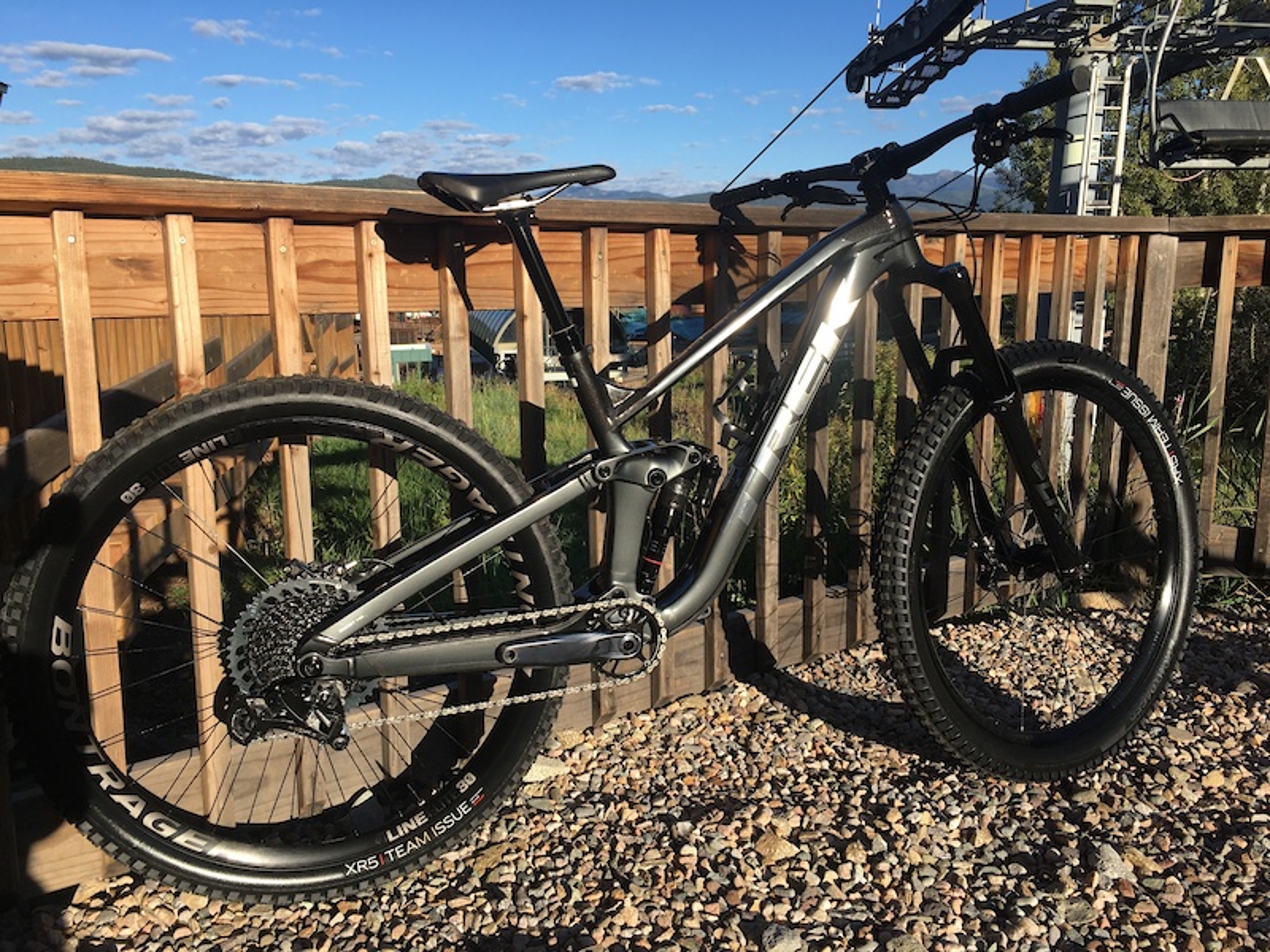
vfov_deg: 48.2
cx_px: 635
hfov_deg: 61.7
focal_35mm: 29
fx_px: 1064
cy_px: 476
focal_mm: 4.15
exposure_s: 1/1068
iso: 25
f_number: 2.2
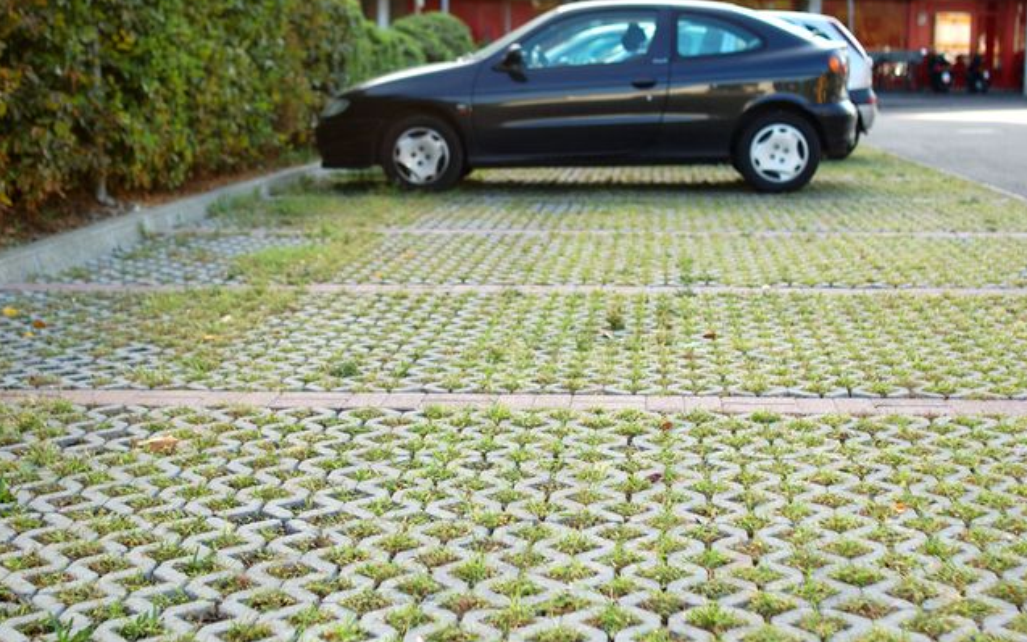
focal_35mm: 55
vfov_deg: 23.7
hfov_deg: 37.2
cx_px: 519
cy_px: 323
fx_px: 1526
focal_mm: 35
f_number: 2.8
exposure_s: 1/750
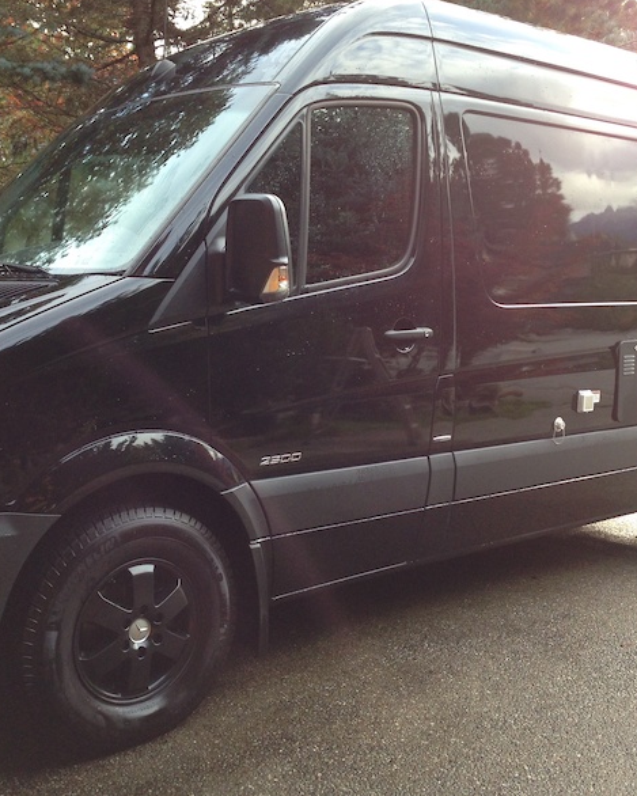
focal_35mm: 44
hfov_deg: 34.2
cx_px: 310
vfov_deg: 42.0
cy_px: 393
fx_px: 1037
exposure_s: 1/120
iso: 80
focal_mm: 4.12
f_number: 2.4
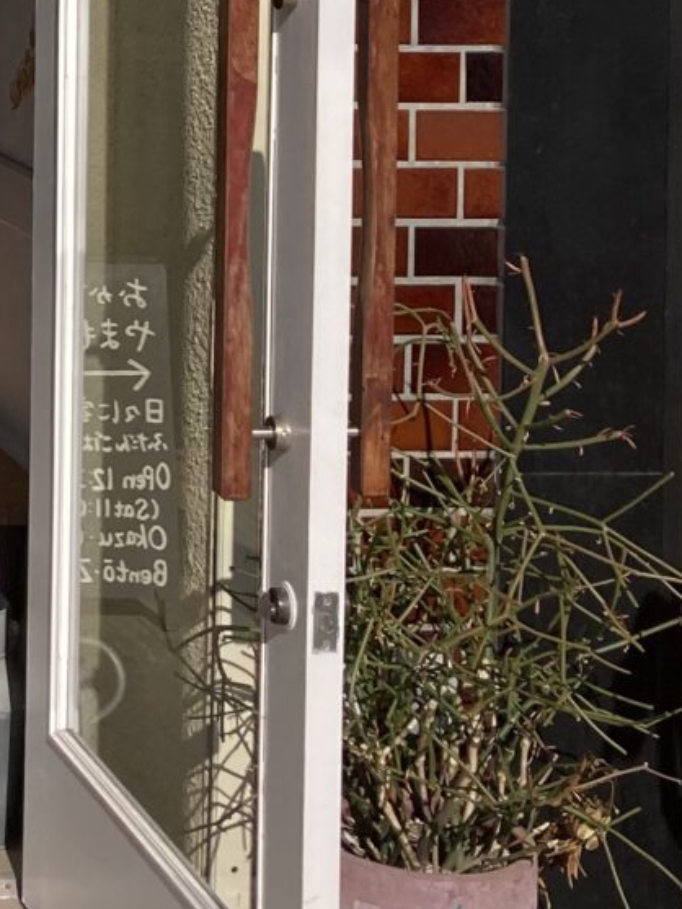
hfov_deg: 13.0
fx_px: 2705
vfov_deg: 18.1
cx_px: -538
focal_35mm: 103
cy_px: -178
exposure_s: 1/3472
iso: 20
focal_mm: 3.99
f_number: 1.8
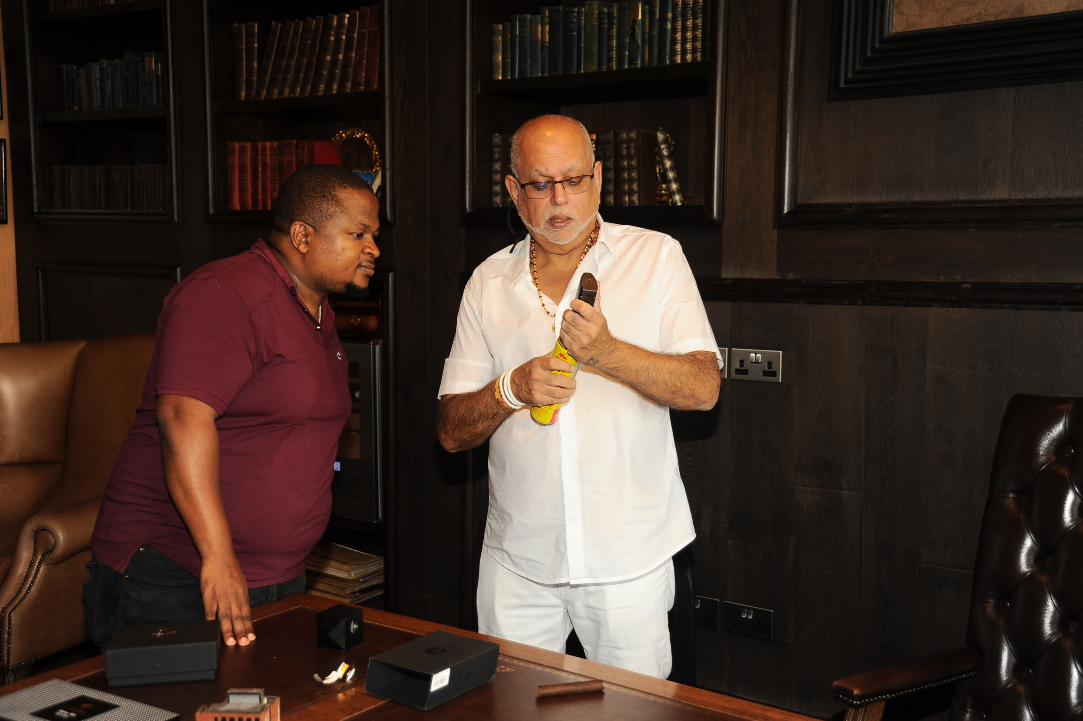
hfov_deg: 46.4
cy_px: 360
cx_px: 542
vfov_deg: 31.9
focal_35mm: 42
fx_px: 1263
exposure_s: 1/60
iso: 400
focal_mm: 42
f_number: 5.6
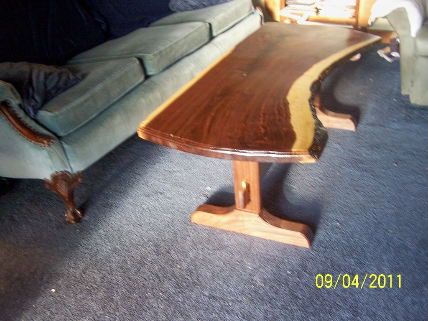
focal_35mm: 38
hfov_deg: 49.0
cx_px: 214
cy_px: 160
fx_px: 470
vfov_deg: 37.7
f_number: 2.8
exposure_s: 1/10
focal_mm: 6.3
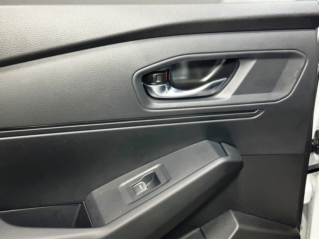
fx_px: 442
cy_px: 120
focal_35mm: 48
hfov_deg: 39.7
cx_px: 160
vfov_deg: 30.3
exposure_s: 1/30
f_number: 1.78
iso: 640
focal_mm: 6.86
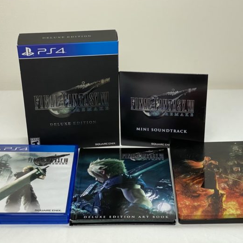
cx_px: 123
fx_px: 540
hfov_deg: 25.4
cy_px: 128
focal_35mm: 68
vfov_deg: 25.4
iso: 100
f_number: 2
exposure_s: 1/120
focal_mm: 6
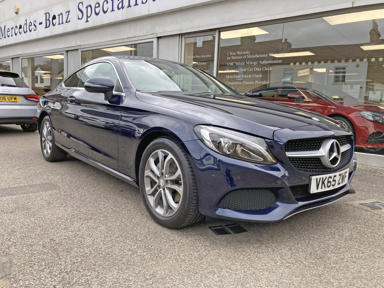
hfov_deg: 63.4
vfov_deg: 49.7
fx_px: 311
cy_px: 144
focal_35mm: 28
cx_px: 192
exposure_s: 1/191
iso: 20
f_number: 1.8
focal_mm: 3.99
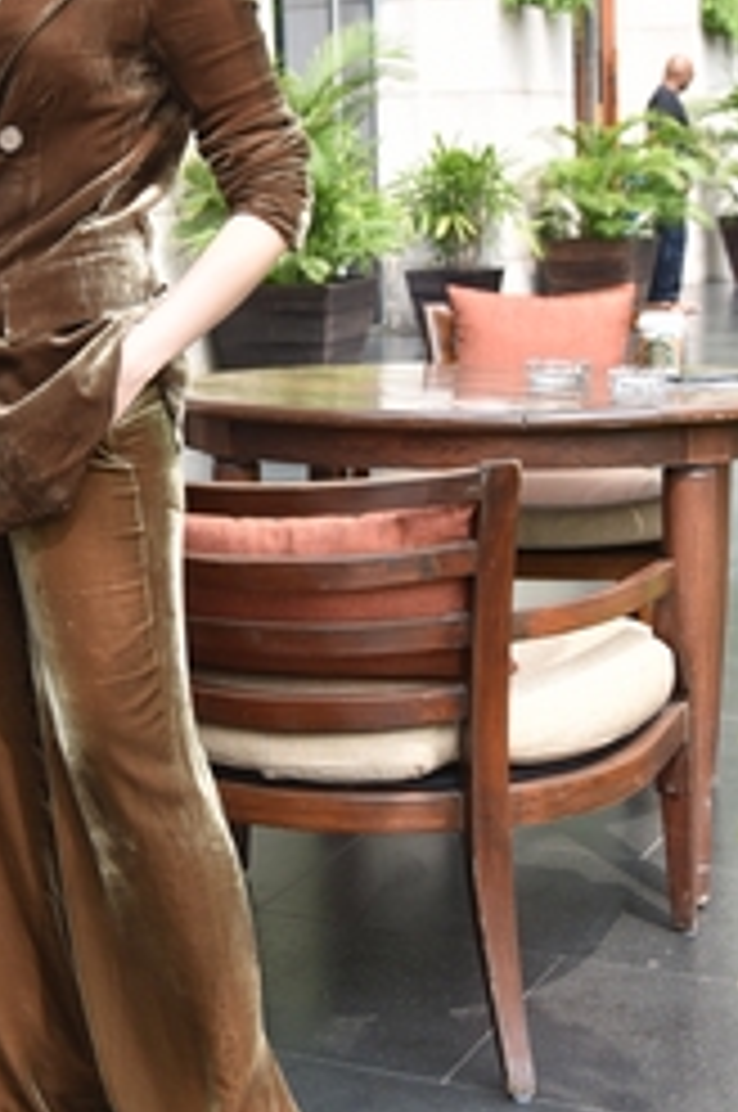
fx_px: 2251
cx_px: 54
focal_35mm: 73
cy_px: 311
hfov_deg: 18.3
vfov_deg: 27.4
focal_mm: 30
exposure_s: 1/400
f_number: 5
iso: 250
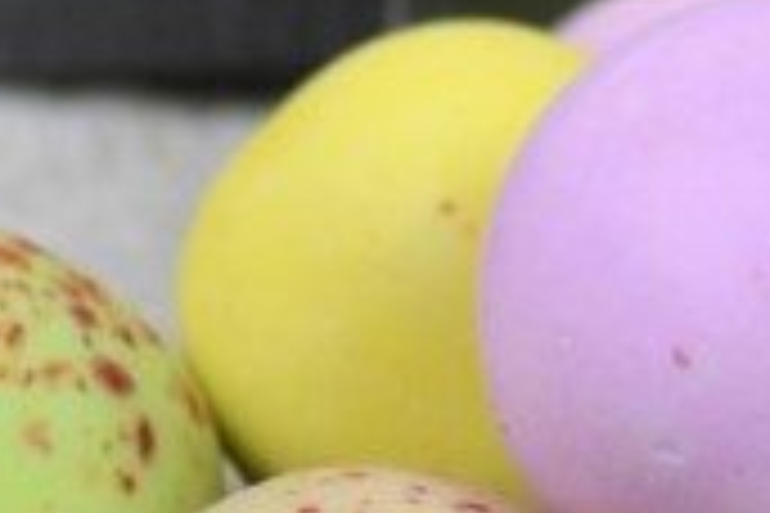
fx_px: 9090
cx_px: 1232
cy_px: 230
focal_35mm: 425
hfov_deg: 4.8
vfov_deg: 3.2
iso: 100
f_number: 6.3
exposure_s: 1/25
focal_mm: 42
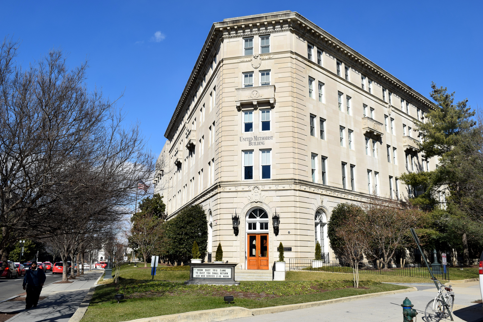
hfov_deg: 59.5
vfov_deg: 41.7
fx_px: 423
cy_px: 161
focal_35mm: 32
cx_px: 242
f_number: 11
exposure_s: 1/500
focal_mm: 21
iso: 200
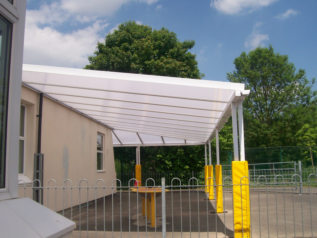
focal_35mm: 36
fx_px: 330
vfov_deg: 39.7
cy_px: 119
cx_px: 158
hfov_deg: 51.4
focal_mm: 6
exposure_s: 1/831
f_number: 4.8
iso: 80
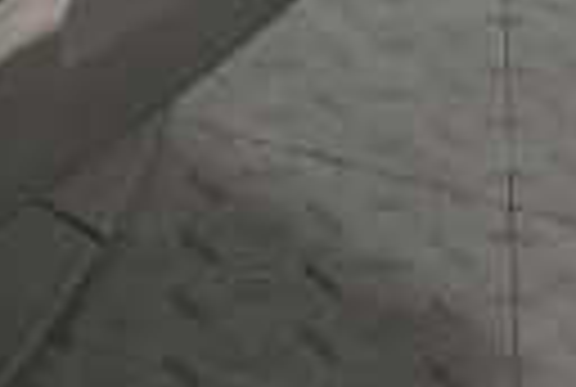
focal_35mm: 199
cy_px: -868
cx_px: -1242
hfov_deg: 8.4
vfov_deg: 6.3
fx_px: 3191
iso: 250
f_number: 1.78
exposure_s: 1/60
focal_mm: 6.86
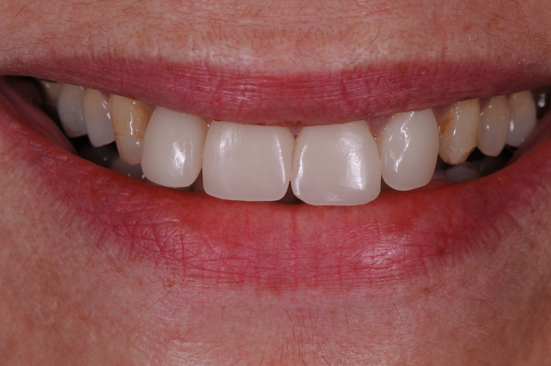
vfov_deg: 8.7
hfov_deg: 13.1
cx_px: 276
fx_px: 2408
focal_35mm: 158
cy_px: 183
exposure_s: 1/160
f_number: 20
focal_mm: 105
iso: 320
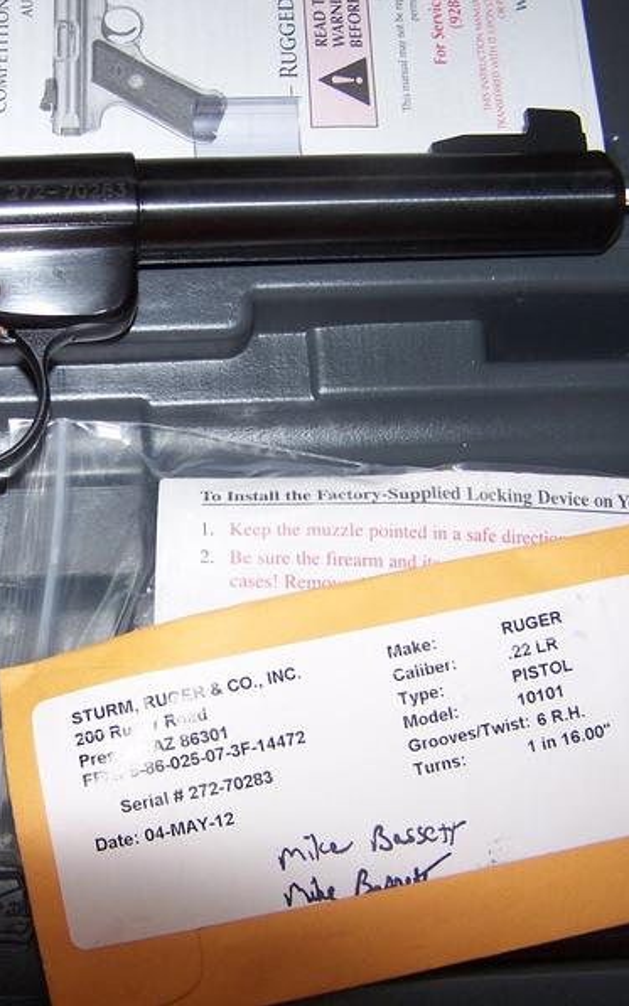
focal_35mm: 54
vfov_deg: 37.5
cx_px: 66
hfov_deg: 23.4
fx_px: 1481
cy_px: 502
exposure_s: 1/60
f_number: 2.8
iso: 80
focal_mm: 6.3
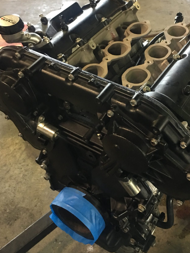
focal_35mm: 45
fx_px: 329
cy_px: 102
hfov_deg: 31.9
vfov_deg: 41.9
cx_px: 129
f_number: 2.2
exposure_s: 1/15
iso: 100
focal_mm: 4.15
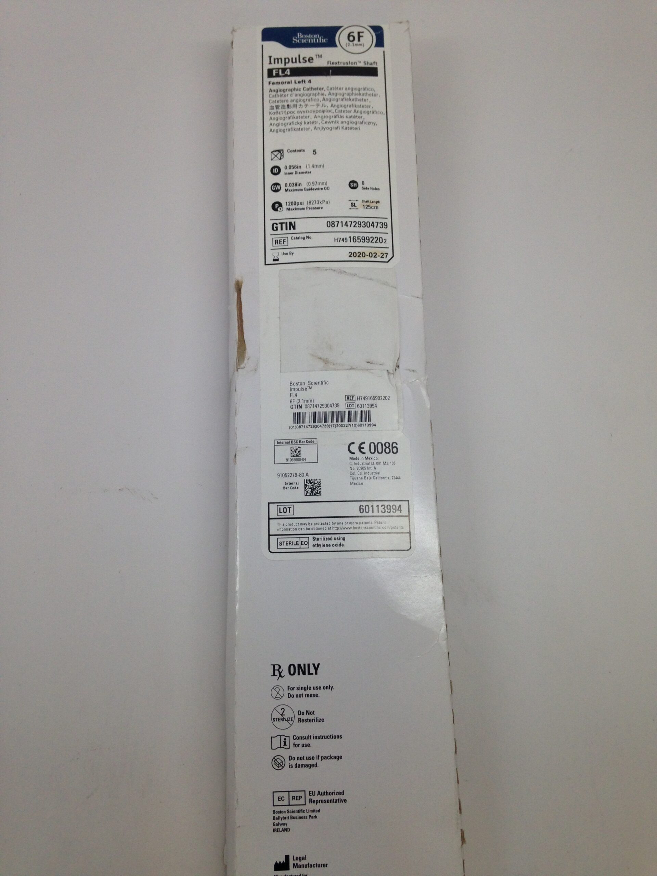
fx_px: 835
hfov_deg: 42.9
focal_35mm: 33
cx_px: 328
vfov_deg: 55.4
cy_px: 438
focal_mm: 4.12
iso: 64
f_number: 2.4
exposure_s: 1/120
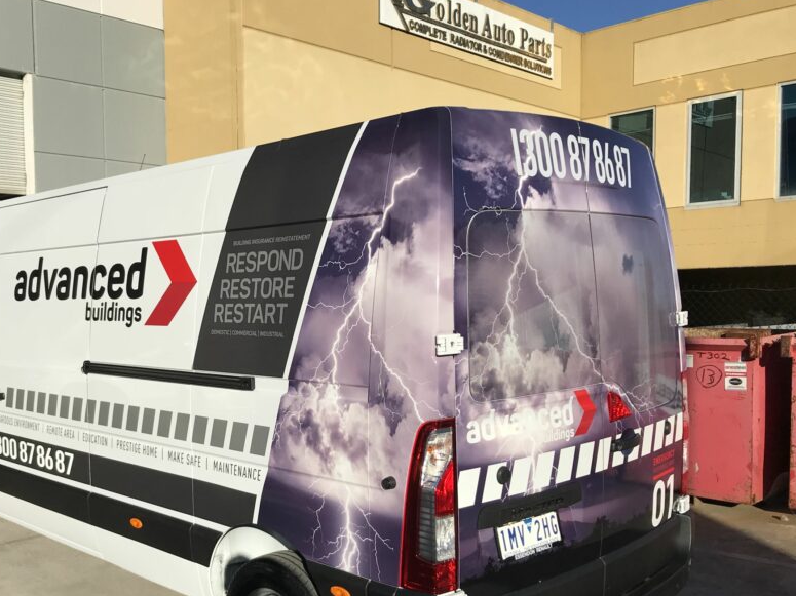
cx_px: 280
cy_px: 367
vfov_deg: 38.4
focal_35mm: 37
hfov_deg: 49.5
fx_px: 851
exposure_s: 1/4167
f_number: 1.8
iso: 20
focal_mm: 3.99
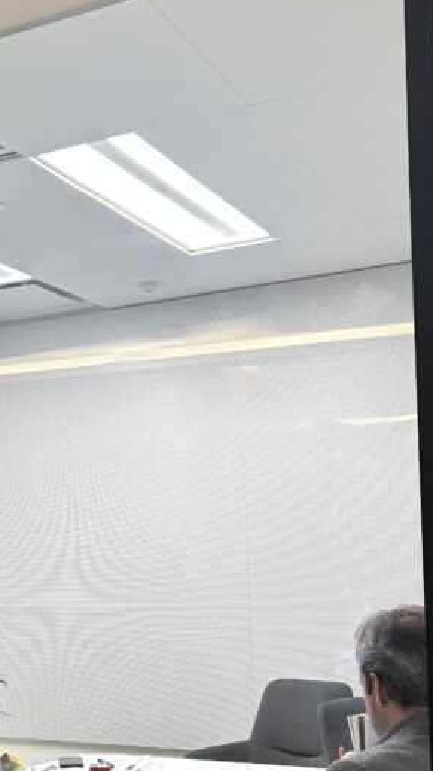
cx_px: -28
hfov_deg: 20.5
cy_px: 533
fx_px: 1144
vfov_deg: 36.7
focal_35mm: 56
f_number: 1.5
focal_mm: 5.7
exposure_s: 1/82
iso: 50
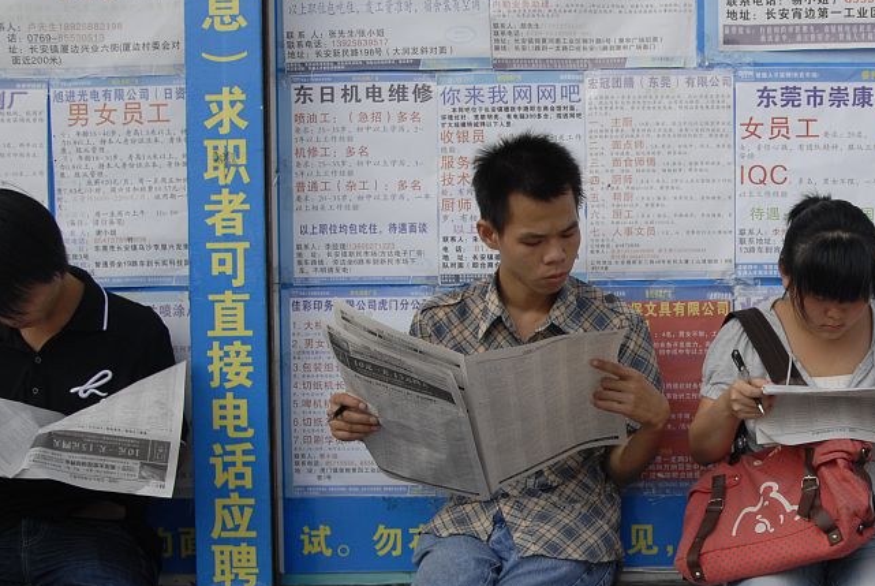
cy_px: 464
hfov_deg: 32.4
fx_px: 1434
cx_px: 774
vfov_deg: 22.8
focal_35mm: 59
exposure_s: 1/180
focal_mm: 21
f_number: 6.3
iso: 200
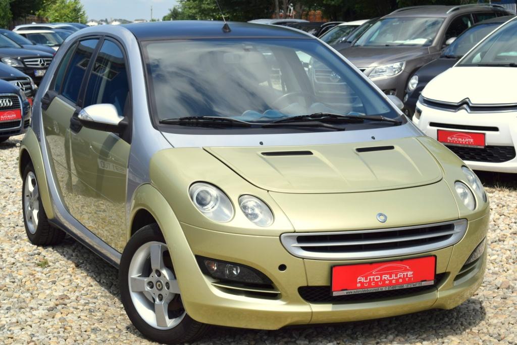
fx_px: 1185
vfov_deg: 16.6
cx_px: 258
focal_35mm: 82
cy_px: 172
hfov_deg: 24.6
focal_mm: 55
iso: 200
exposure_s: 1/400
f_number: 10
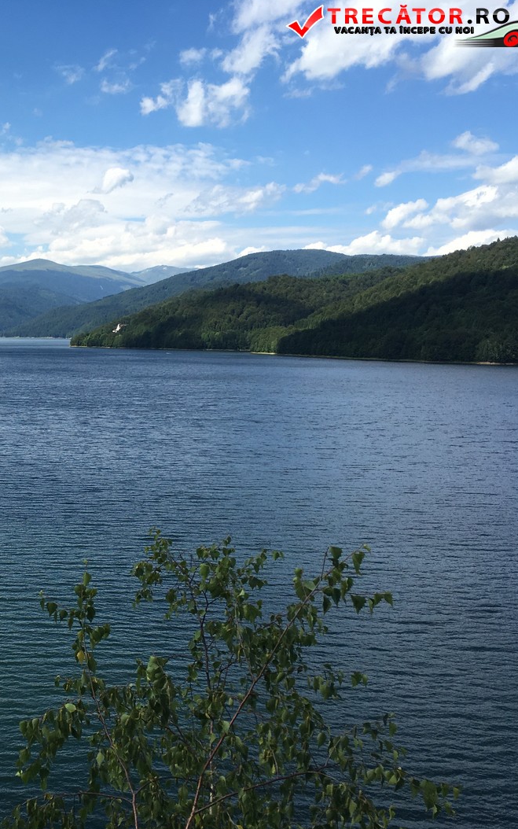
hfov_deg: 29.3
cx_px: 50
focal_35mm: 42
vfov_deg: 47.2
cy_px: 419
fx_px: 948
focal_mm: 4.15
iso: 25
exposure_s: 1/1672
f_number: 2.2
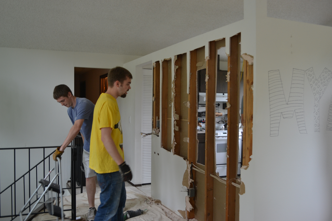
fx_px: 332
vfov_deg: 36.9
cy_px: 110
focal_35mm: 36
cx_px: 166
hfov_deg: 53.1
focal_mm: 24
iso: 400
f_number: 4
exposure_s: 1/50
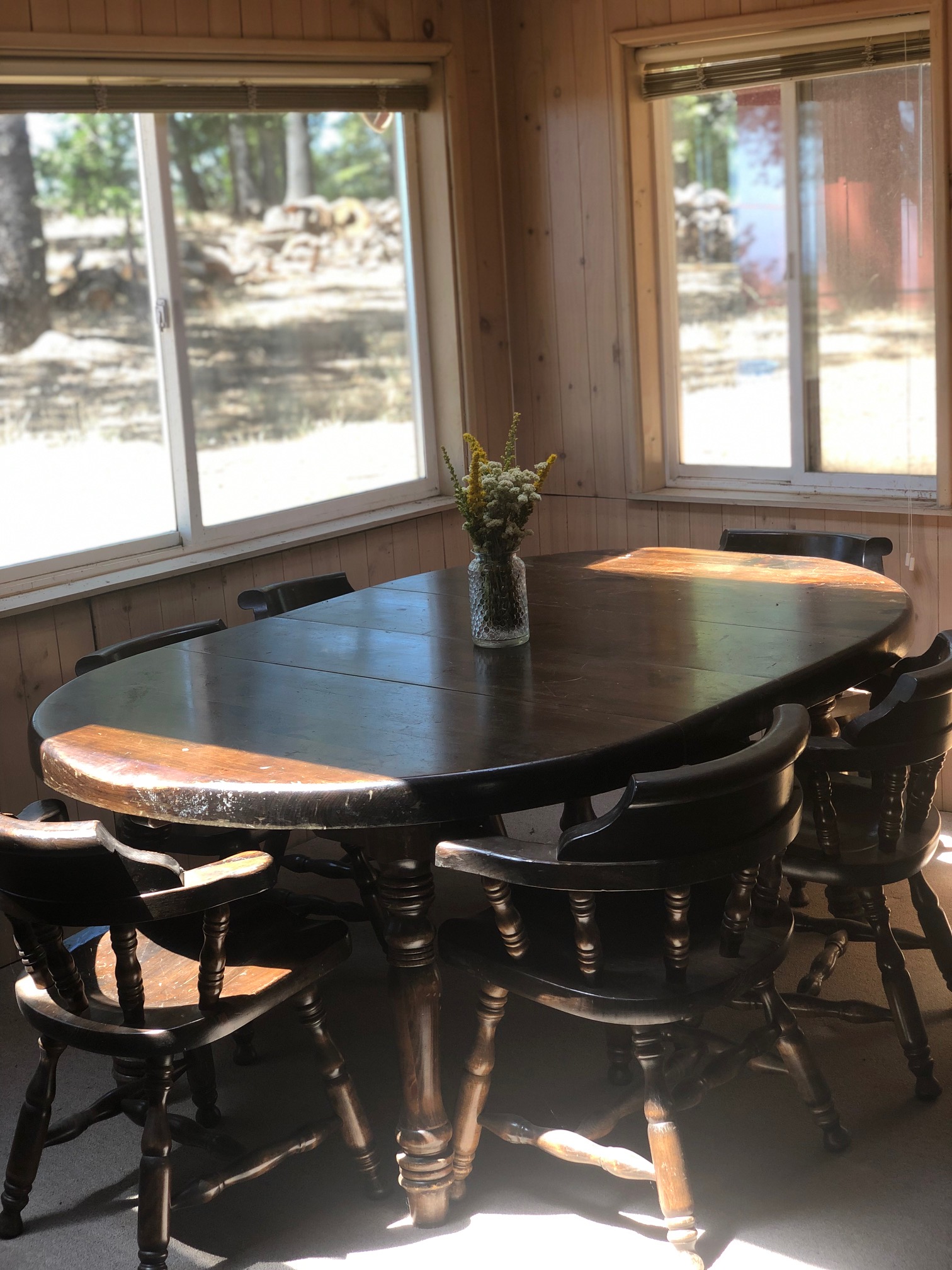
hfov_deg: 28.0
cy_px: 635
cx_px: 476
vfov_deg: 36.8
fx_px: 1907
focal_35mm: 52
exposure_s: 1/60
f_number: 2.4
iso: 20
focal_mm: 6
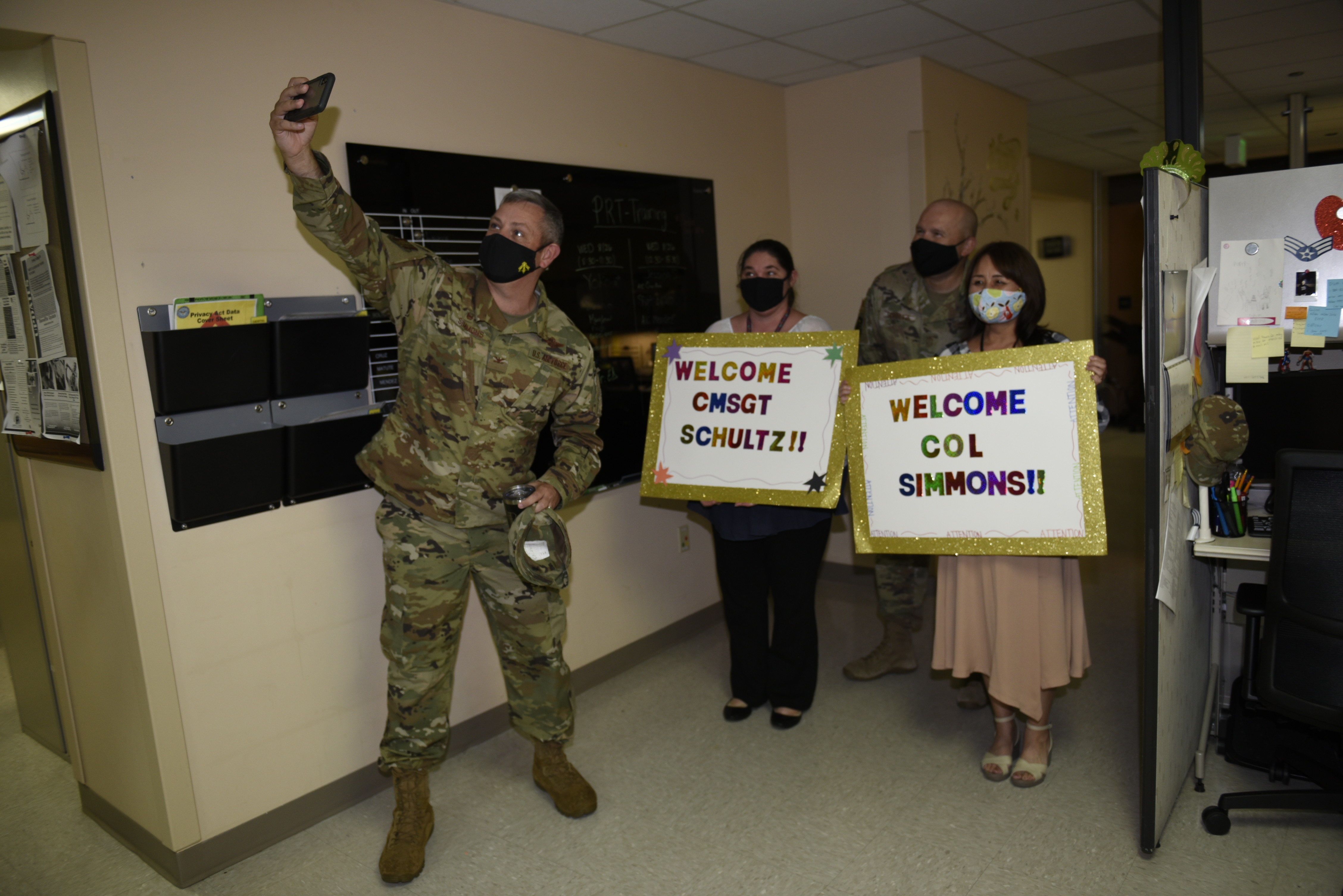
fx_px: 970
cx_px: 672
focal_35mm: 26
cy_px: 448
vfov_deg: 49.6
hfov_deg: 69.4
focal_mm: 26
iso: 500
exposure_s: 1/100
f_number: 2.8
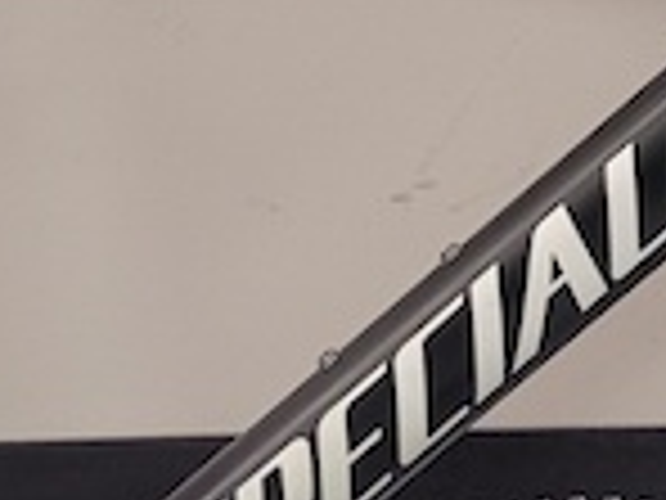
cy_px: -5
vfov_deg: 10.4
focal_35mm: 141
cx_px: 441
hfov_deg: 14.0
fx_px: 2713
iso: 200
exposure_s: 1/60
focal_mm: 5.4
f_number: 1.8
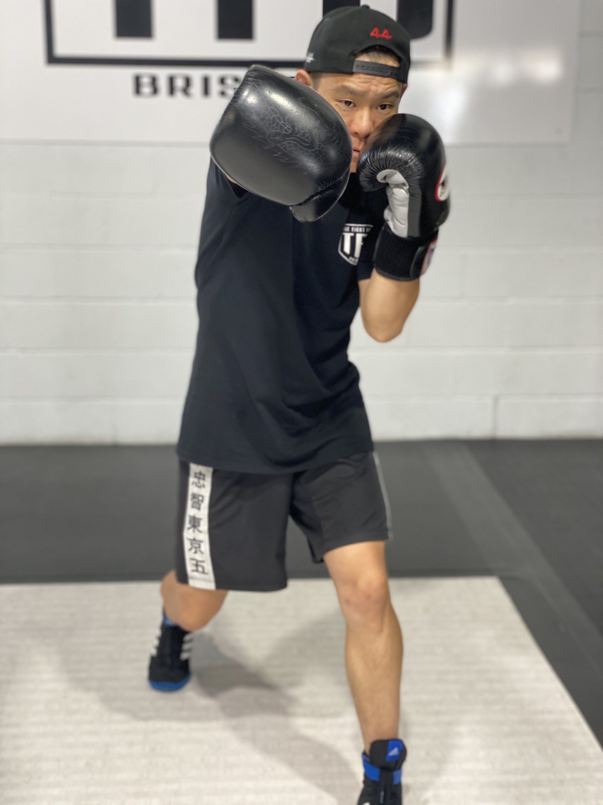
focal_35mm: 52
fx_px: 1208
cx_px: 302
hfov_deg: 28.0
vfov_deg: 36.8
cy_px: 402
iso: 160
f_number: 2
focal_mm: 6
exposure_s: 1/100
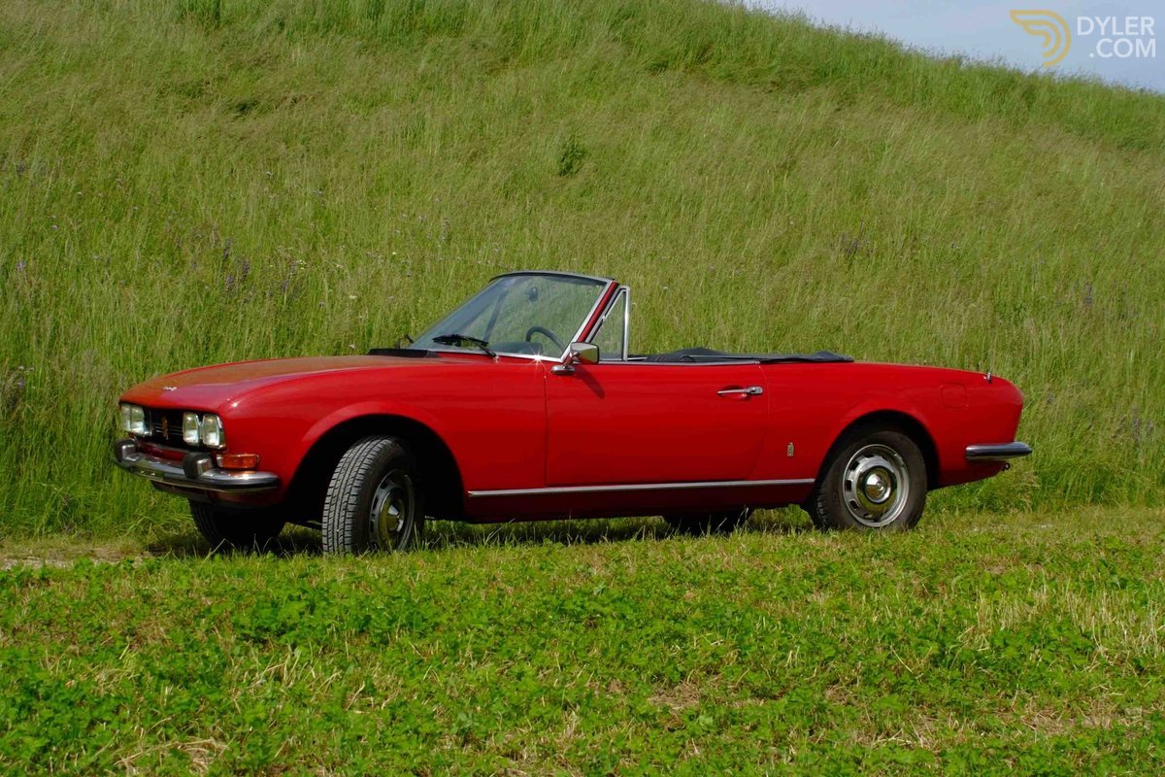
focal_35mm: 60
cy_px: 388
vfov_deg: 22.6
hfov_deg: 33.4
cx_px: 582
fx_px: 1942
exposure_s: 1/350
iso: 250
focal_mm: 40
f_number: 10
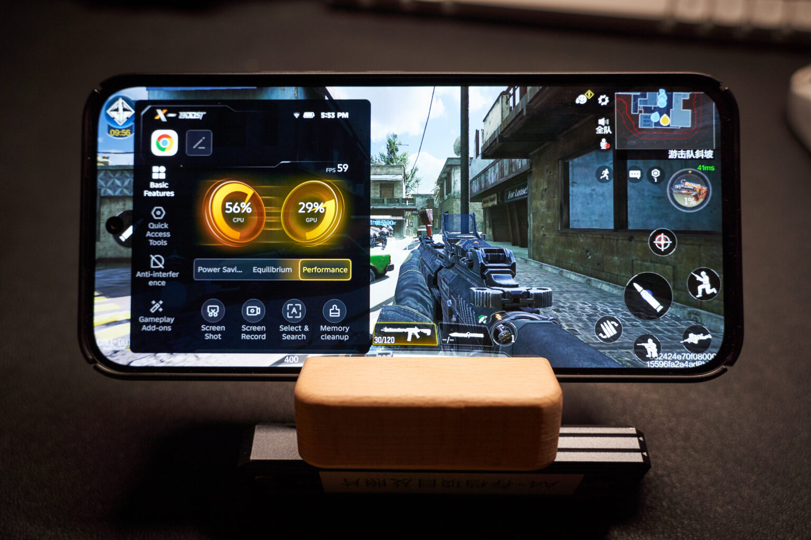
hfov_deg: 67.4
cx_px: 406
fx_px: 608
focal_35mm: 27
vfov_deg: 47.9
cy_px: 270
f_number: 4.5
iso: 500
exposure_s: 1/100
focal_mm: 27
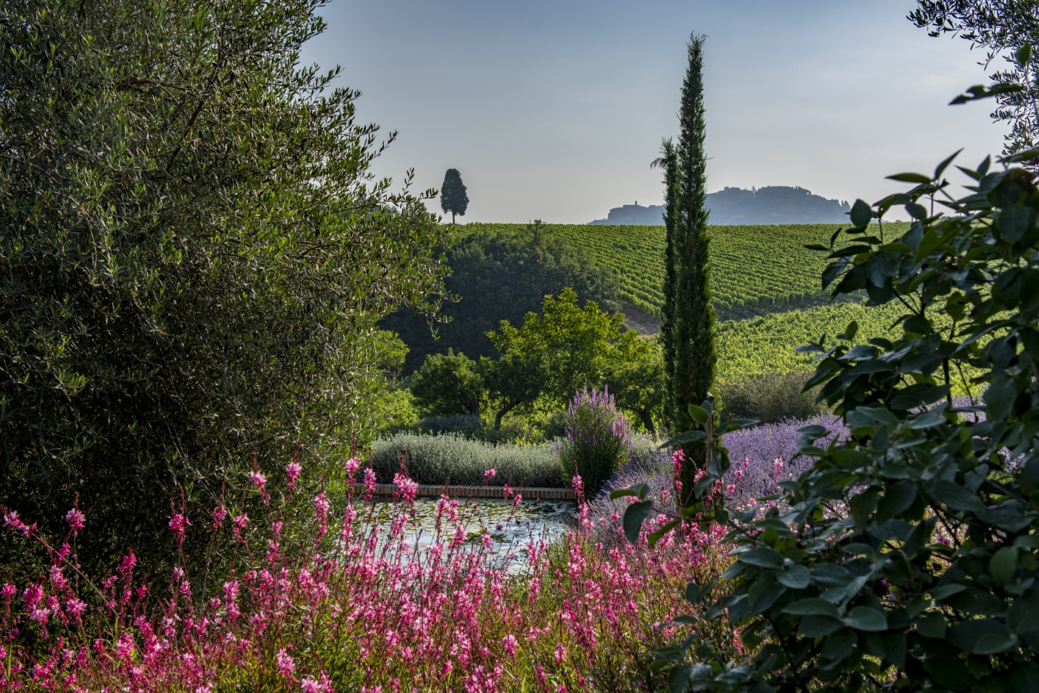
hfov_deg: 45.4
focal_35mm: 43
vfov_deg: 31.2
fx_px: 1241
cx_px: 531
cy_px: 354
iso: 100
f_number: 7.1
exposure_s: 1/125
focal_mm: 42
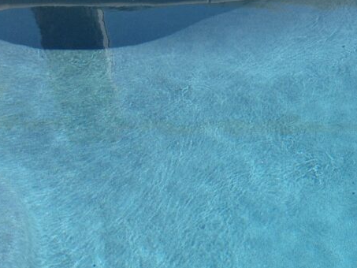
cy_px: 251
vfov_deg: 16.5
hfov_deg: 20.6
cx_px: 440
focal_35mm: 88
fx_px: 908
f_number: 2.4
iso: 50
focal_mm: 4.28
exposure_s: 1/1082
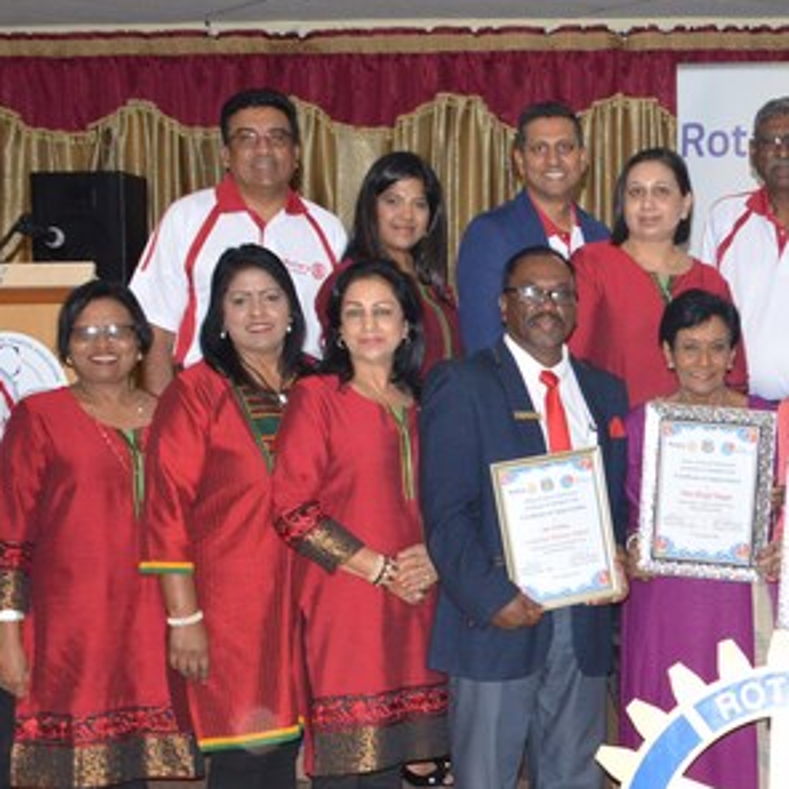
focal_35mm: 62
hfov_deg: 26.5
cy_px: 568
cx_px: 757
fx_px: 1599
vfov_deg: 27.4
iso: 800
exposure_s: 1/200
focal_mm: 18
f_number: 6.3
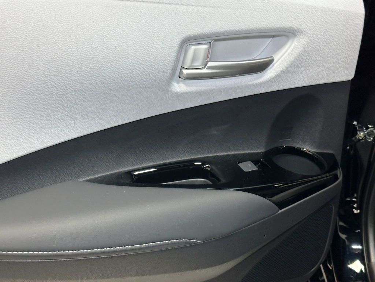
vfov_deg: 30.3
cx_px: 188
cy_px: 141
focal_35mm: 48
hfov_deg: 39.7
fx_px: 520
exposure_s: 1/40
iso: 320
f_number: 1.78
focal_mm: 6.86
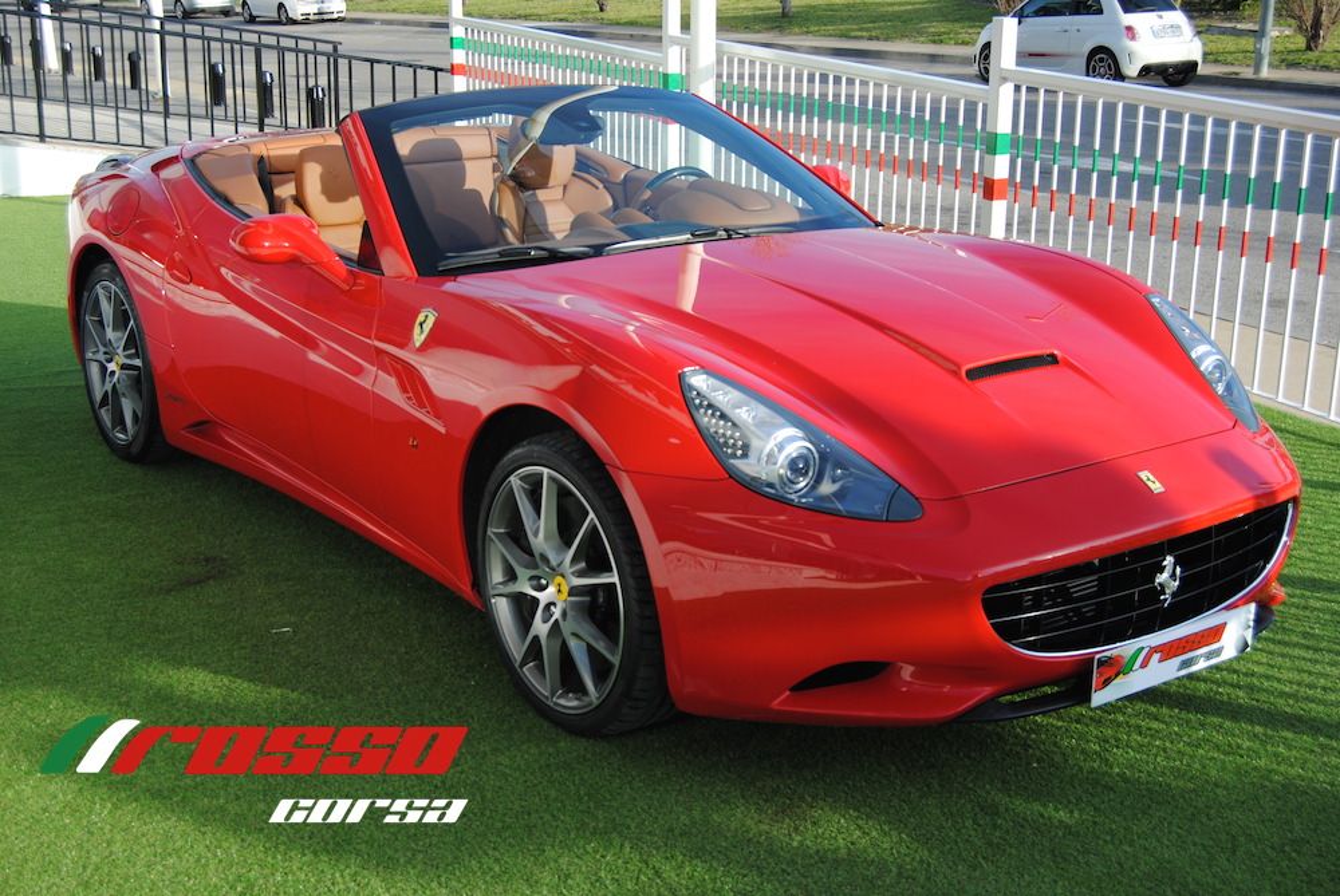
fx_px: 1733
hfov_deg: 42.3
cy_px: 448
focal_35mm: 46
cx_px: 670
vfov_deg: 29.0
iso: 100
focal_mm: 31
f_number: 6.3
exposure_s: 1/200
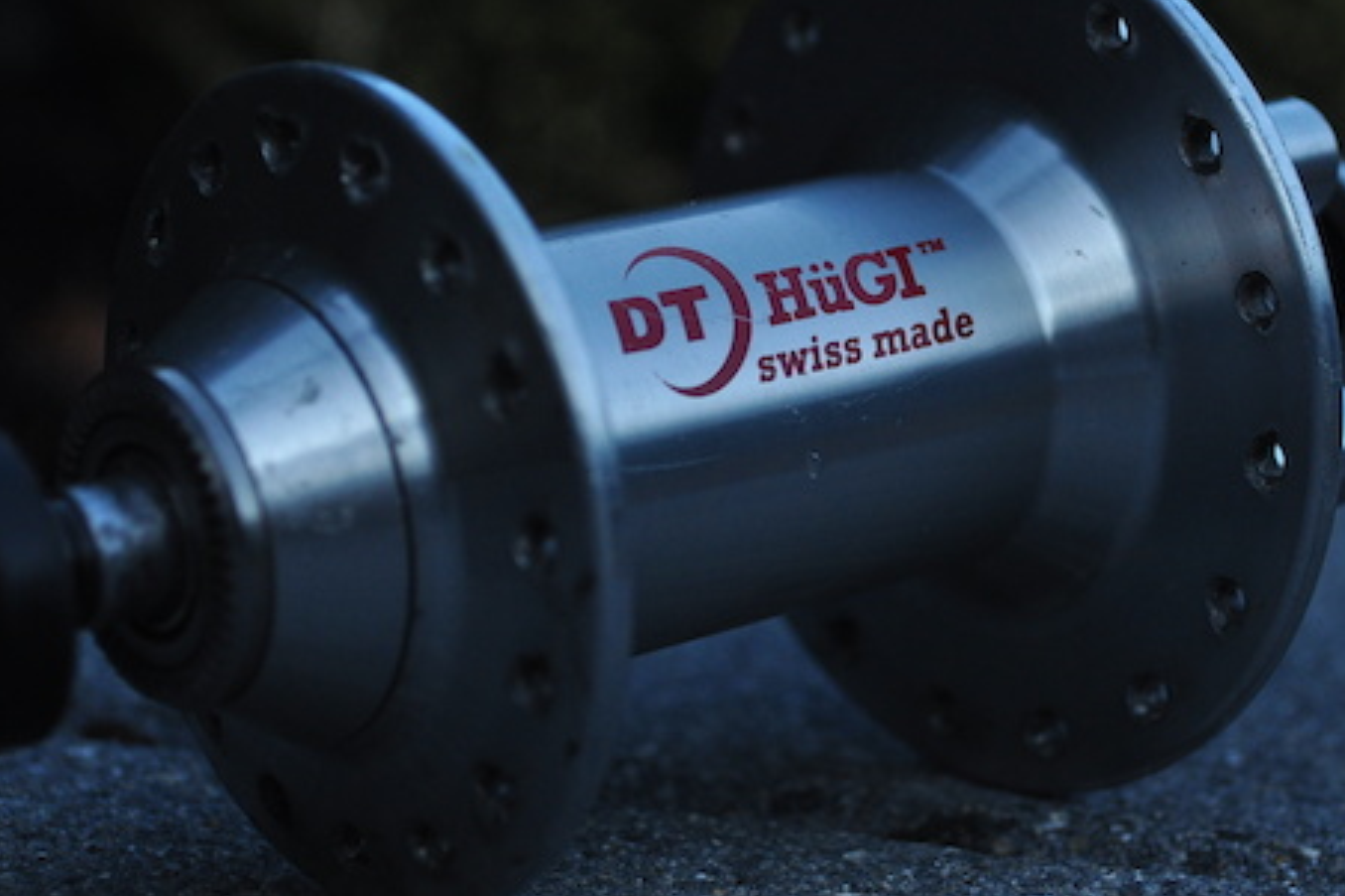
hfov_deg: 21.9
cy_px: 403
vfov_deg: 14.7
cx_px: 800
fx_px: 3469
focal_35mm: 93
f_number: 5
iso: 320
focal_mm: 35
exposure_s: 1/400
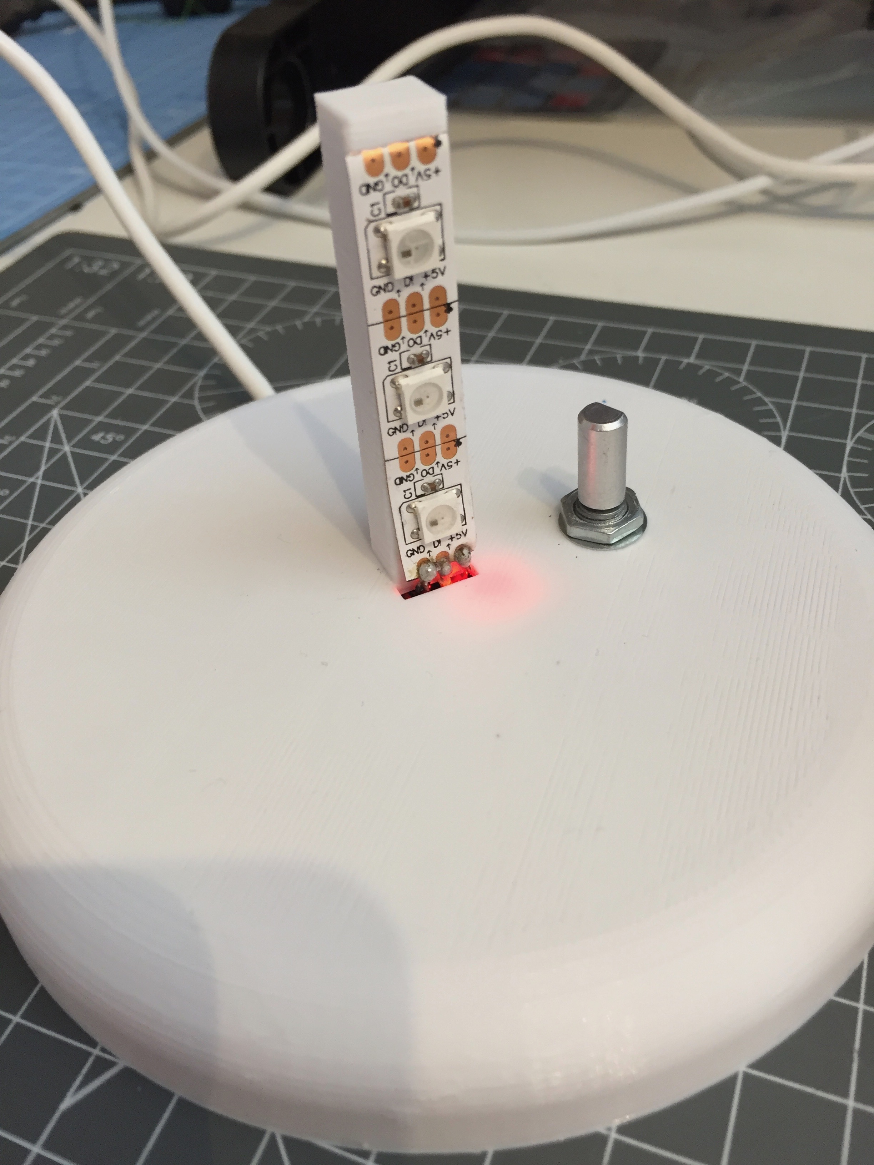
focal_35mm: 29
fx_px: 976
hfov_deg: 48.2
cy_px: 582
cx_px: 437
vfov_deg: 61.7
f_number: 2.2
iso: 100
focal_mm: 4.15
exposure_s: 1/33
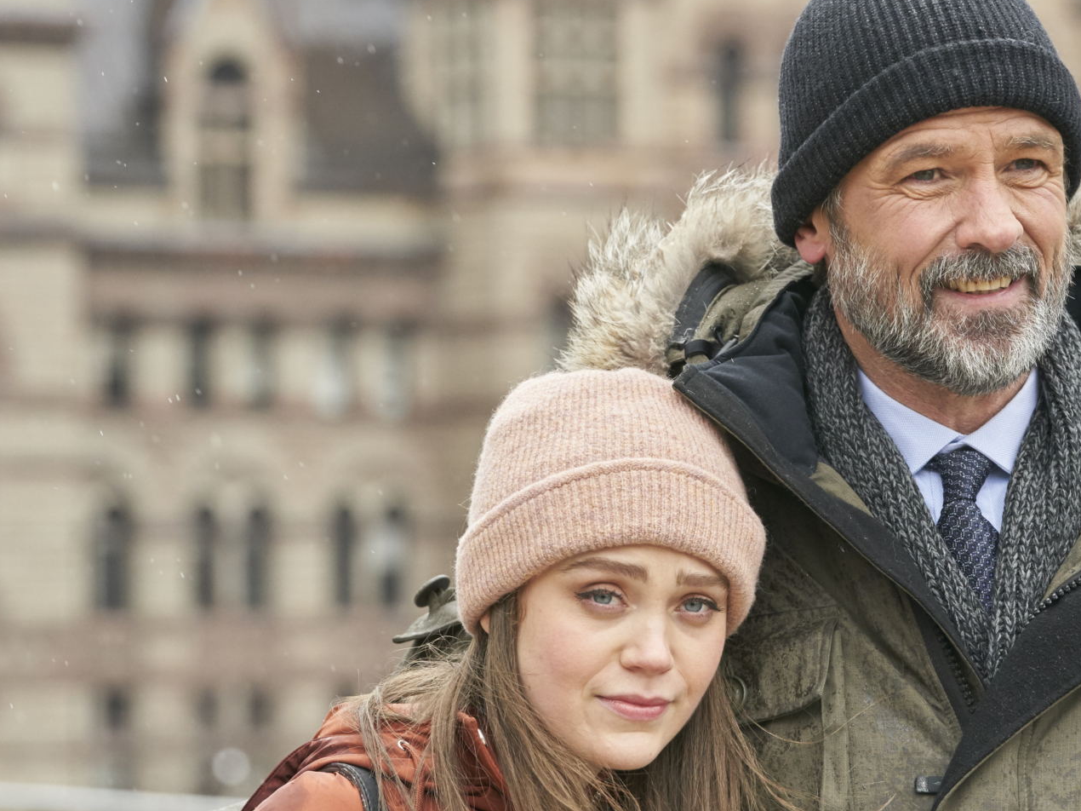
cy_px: 494
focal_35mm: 200
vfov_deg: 7.4
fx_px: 6244
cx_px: 730
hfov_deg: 9.9
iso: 2000
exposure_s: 1/1000
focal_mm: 129
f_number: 5.6
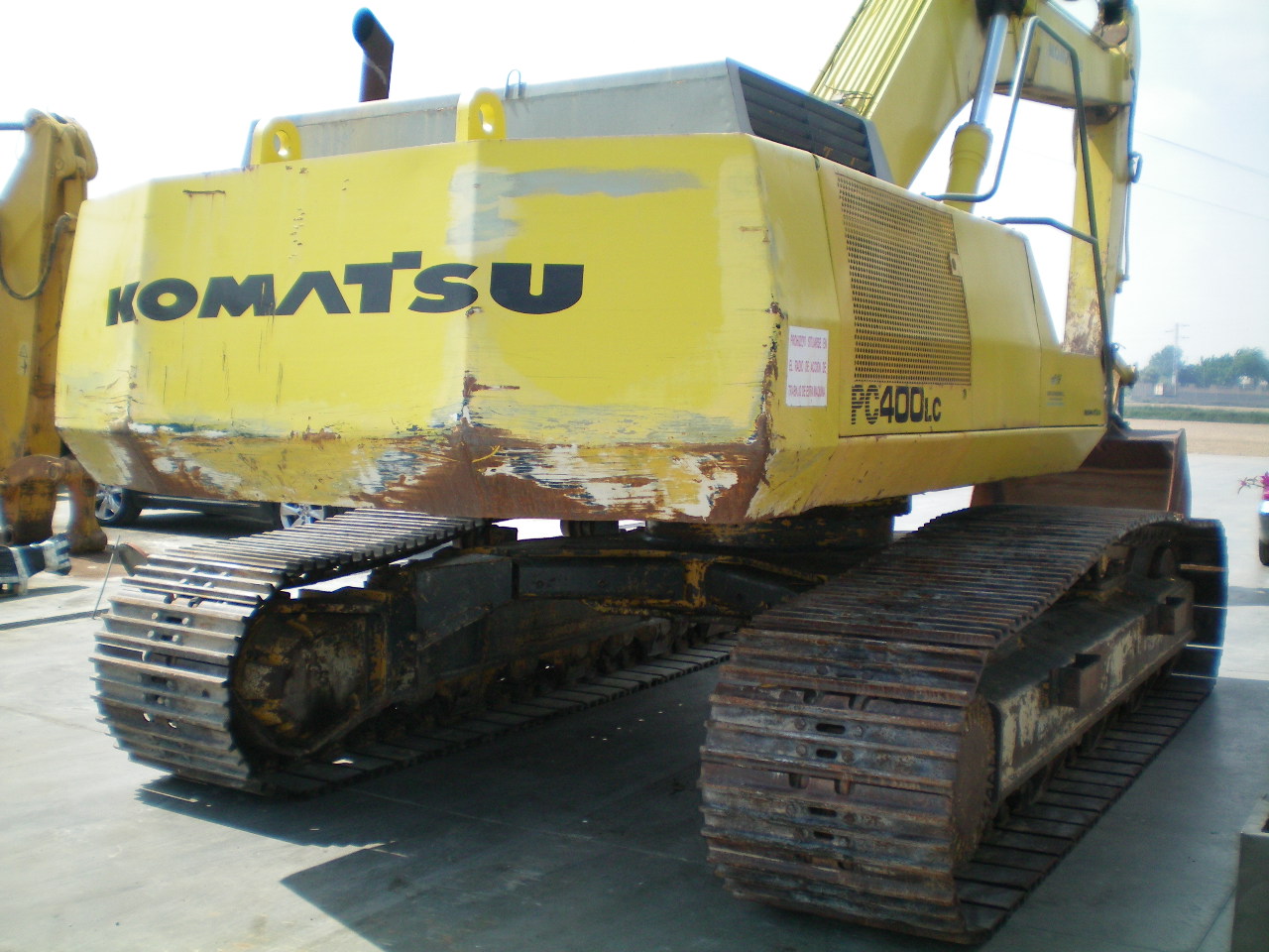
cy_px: 476
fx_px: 1393
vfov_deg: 37.7
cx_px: 634
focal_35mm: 38
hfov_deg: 49.0
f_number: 3.1
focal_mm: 6.3
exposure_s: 1/500
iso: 64
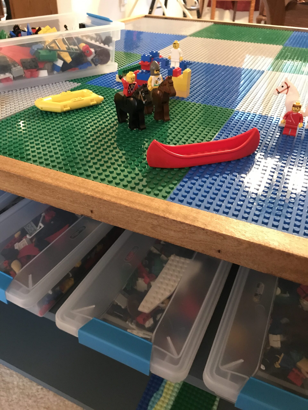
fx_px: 332
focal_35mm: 28
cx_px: 154
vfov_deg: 63.4
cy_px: 205
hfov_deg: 49.7
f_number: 1.8
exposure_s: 1/5
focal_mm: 3.99
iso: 100
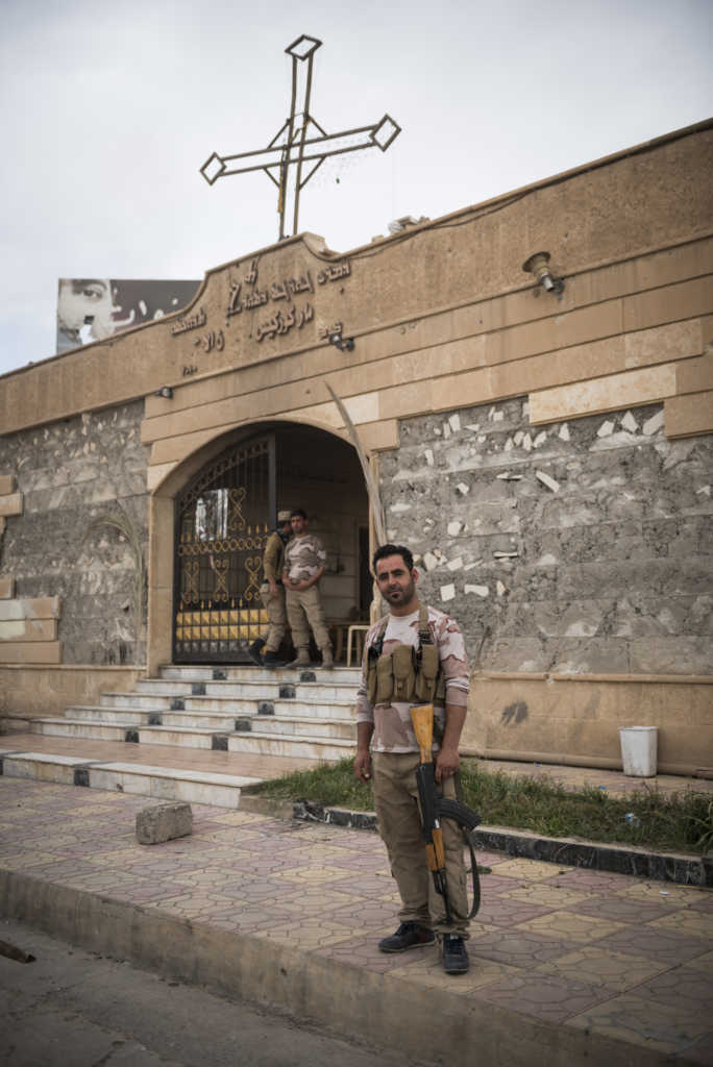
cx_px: 356
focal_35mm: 38
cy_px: 534
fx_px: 1127
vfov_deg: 50.7
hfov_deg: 35.1
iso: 100
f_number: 2.8
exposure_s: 1/1000
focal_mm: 38
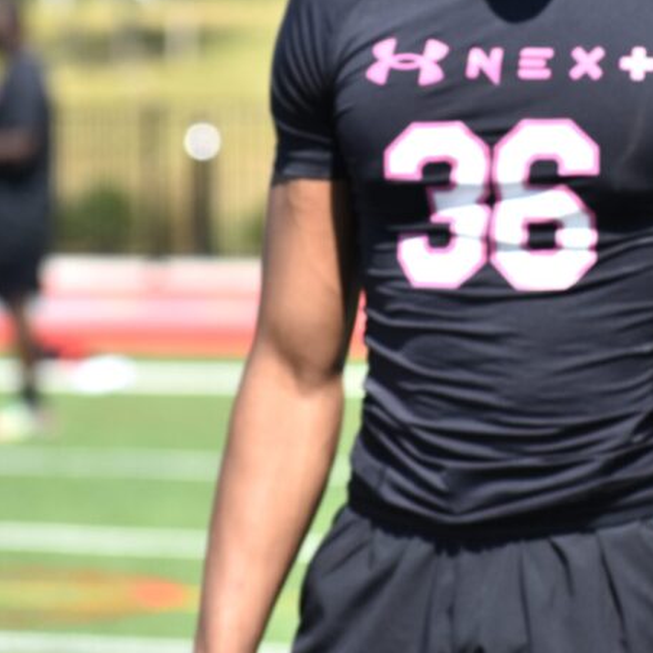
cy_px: 97
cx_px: 565
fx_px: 10863
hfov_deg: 3.4
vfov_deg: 3.4
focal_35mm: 509
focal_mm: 150
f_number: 6.3
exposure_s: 1/1250
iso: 200
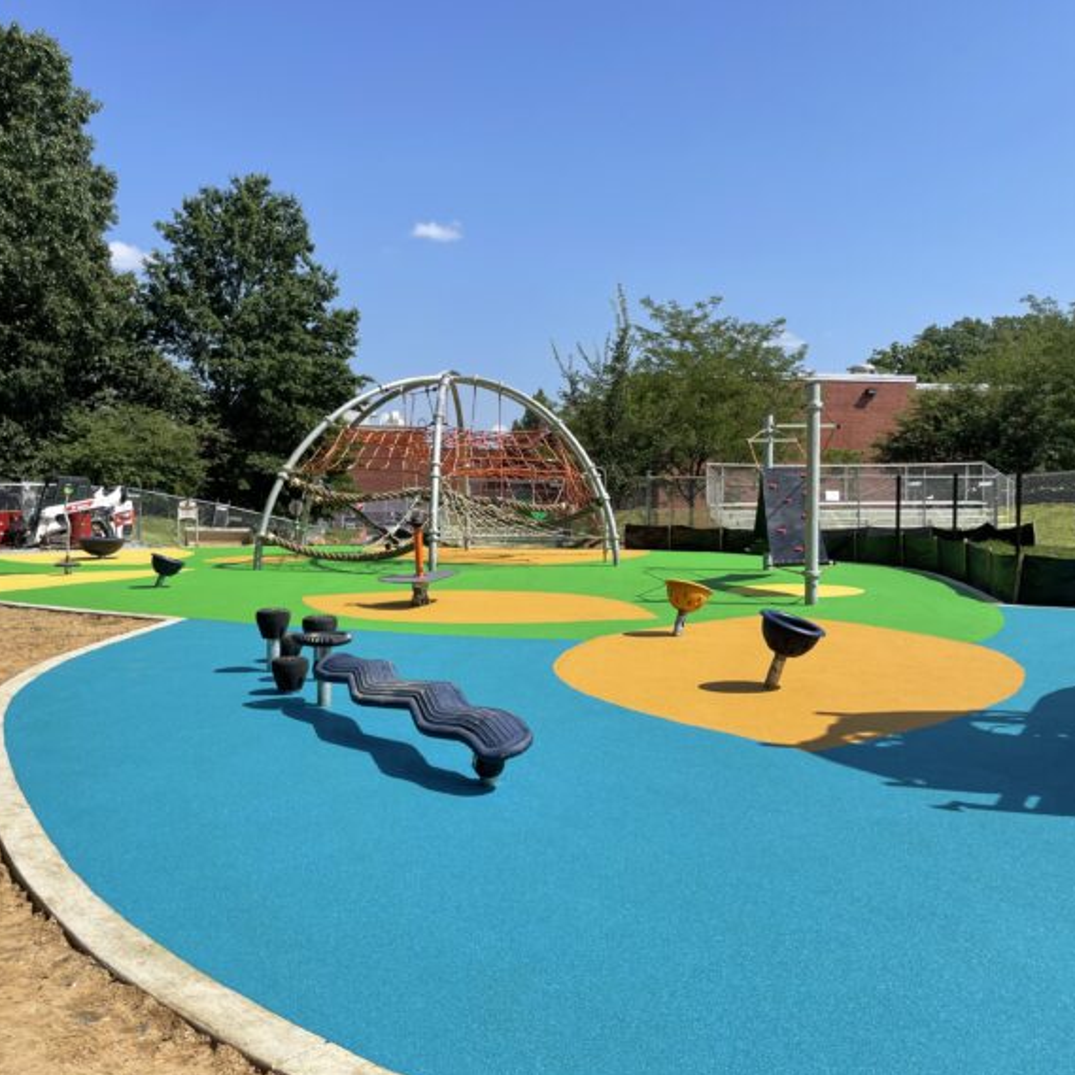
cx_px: 635
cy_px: 540
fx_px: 1089
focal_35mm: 31
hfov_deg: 52.2
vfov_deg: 52.5
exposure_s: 1/3861
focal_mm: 4.2
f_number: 1.6
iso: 32
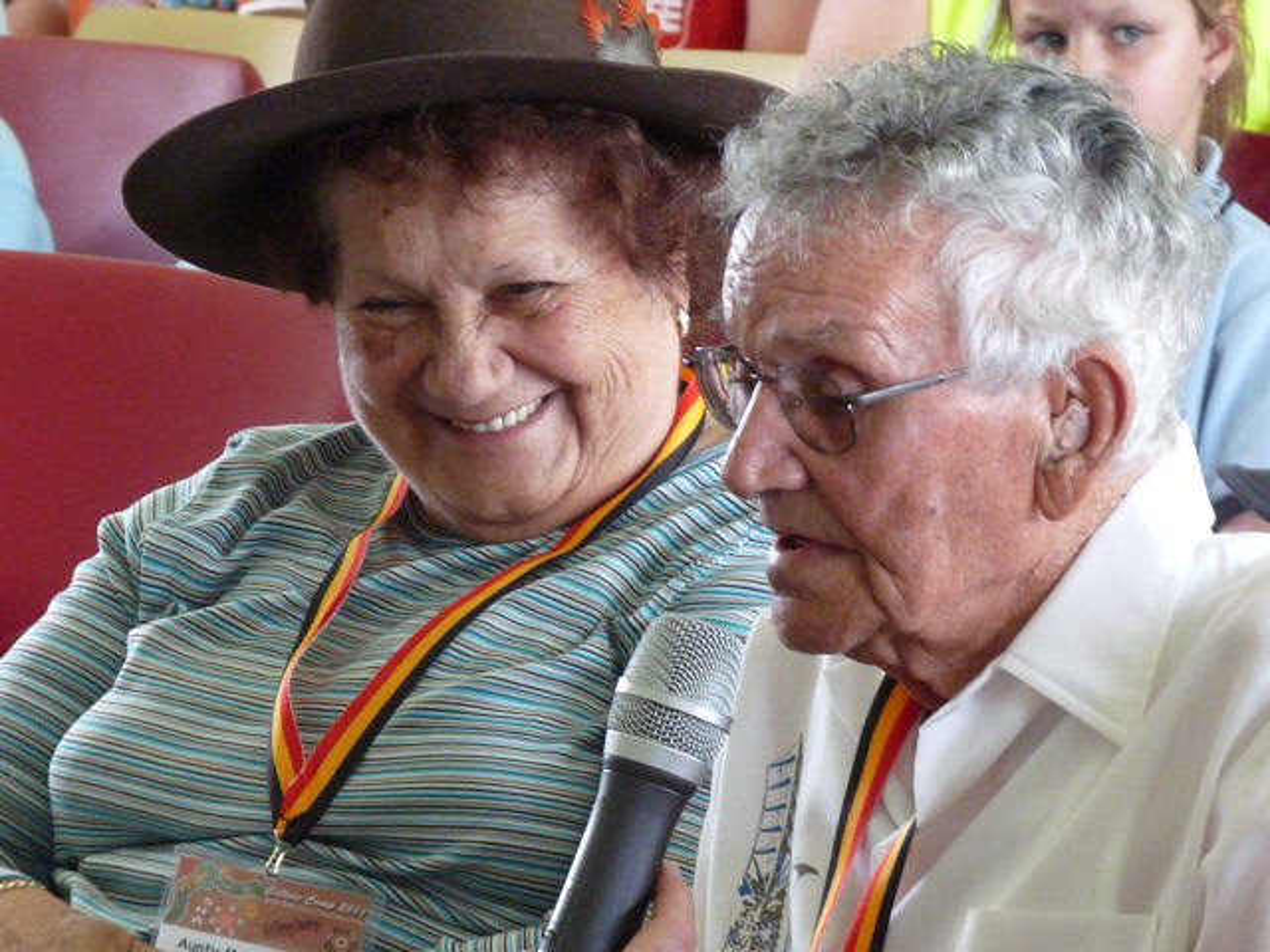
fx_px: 11777
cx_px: 635
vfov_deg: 4.6
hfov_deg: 6.2
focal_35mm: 321
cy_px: 476
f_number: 3.7
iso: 400
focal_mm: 32
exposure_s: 1/30
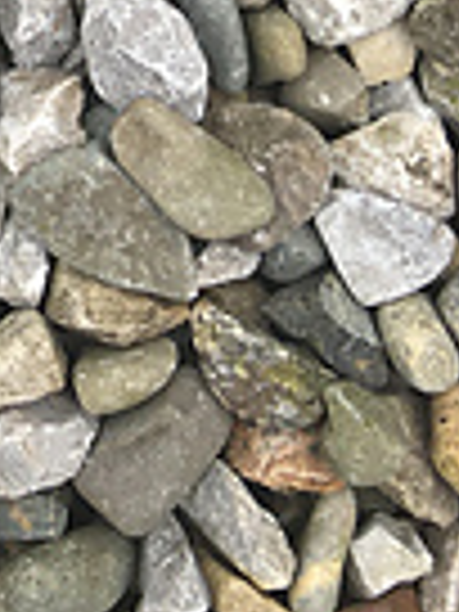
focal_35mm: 136
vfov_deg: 12.4
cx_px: -580
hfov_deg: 9.8
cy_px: -706
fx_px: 2404
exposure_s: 1/490
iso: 25
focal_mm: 4.15
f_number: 2.2
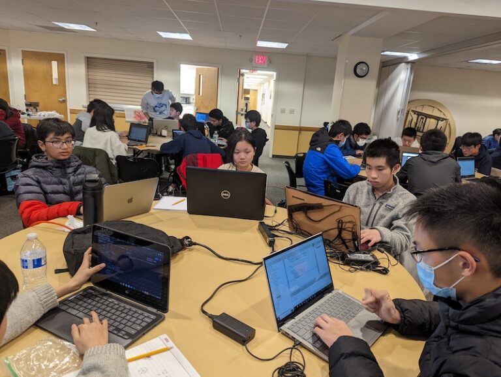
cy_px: 188
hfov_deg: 71.5
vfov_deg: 56.9
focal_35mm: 24
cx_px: 250
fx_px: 348
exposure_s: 1/25
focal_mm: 6.81
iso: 202
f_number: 1.85
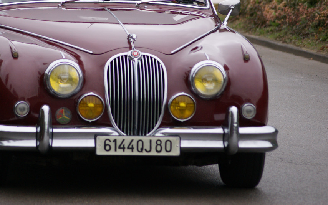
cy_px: 54
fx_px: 2691
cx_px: 114
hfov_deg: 7.0
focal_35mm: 301
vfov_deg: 4.4
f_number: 4.5
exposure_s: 1/250
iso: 200
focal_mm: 140
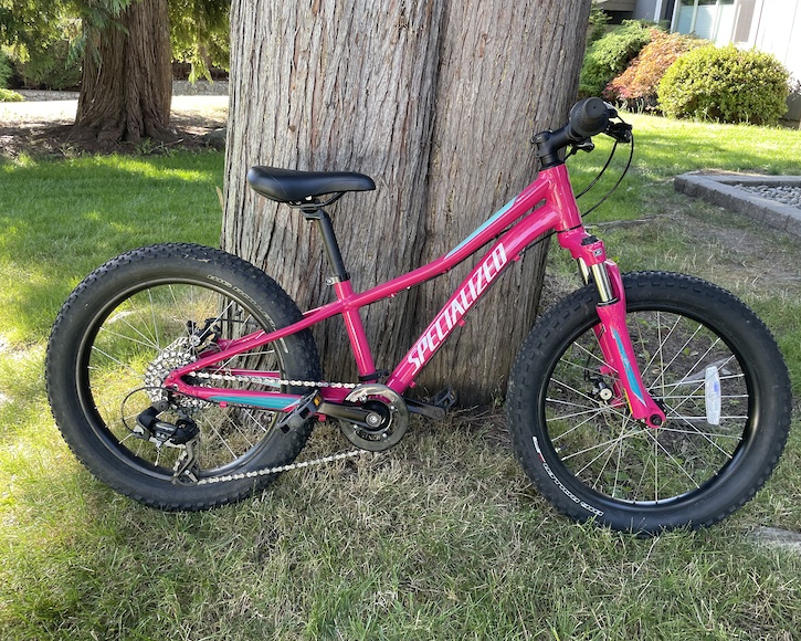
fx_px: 664
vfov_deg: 51.5
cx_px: 422
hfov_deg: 62.2
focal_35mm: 28
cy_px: 311
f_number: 1.6
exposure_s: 1/121
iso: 40
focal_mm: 4.2
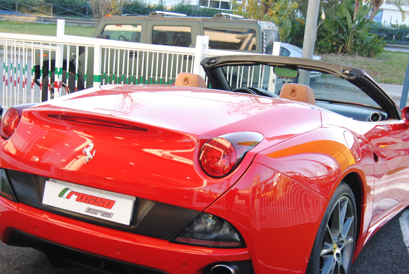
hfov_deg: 38.1
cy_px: 182
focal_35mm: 52
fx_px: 592
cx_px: 207
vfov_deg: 25.9
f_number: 5
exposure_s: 1/100
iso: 200
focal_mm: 24
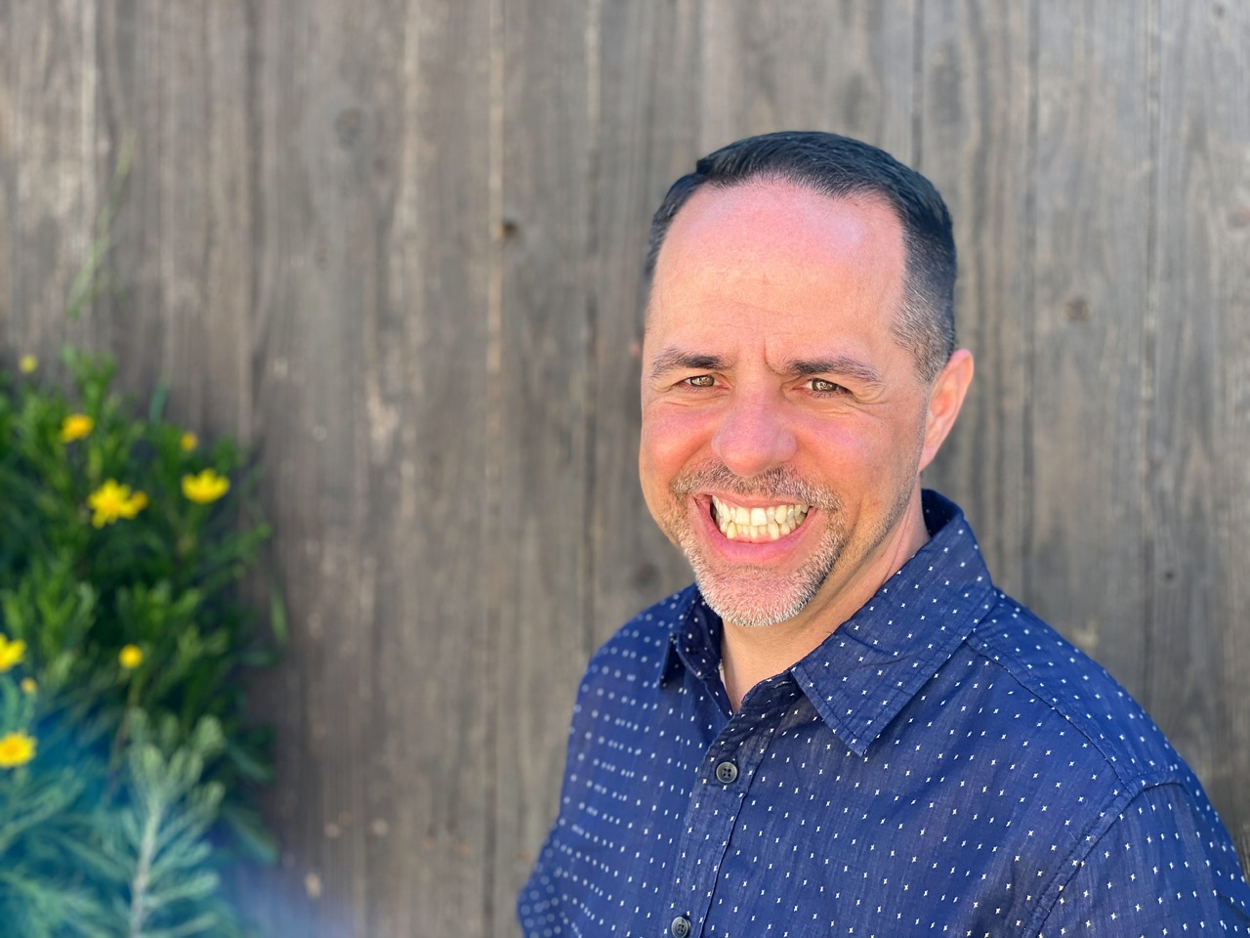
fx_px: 1878
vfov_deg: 28.0
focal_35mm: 52
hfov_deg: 36.8
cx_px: 625
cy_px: 469
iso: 20
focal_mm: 6
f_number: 2
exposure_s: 1/186
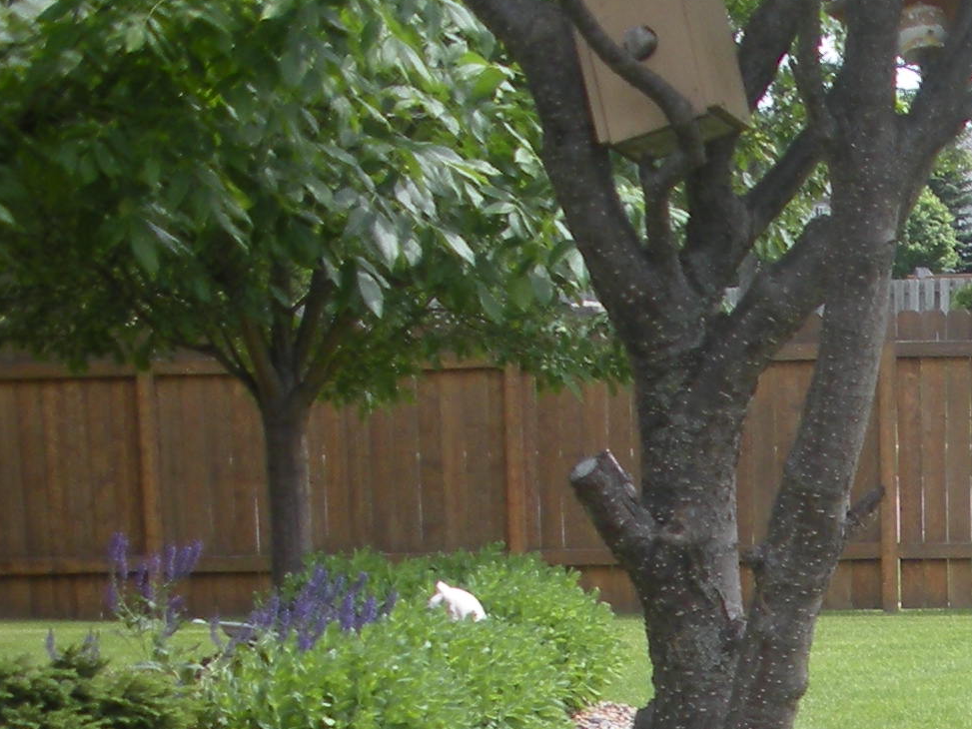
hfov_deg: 13.1
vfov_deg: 10.6
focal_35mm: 135
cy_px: 1072
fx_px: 3791
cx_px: 1786
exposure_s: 1/165
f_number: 3.5
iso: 64
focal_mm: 6.3
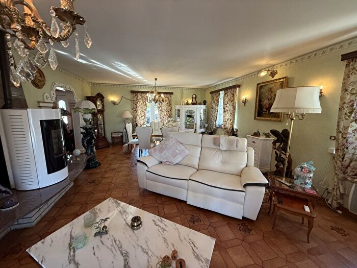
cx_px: 178
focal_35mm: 14
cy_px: 134
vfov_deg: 85.7
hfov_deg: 102.1
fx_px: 144
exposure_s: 1/100
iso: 160
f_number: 2.2
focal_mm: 2.22
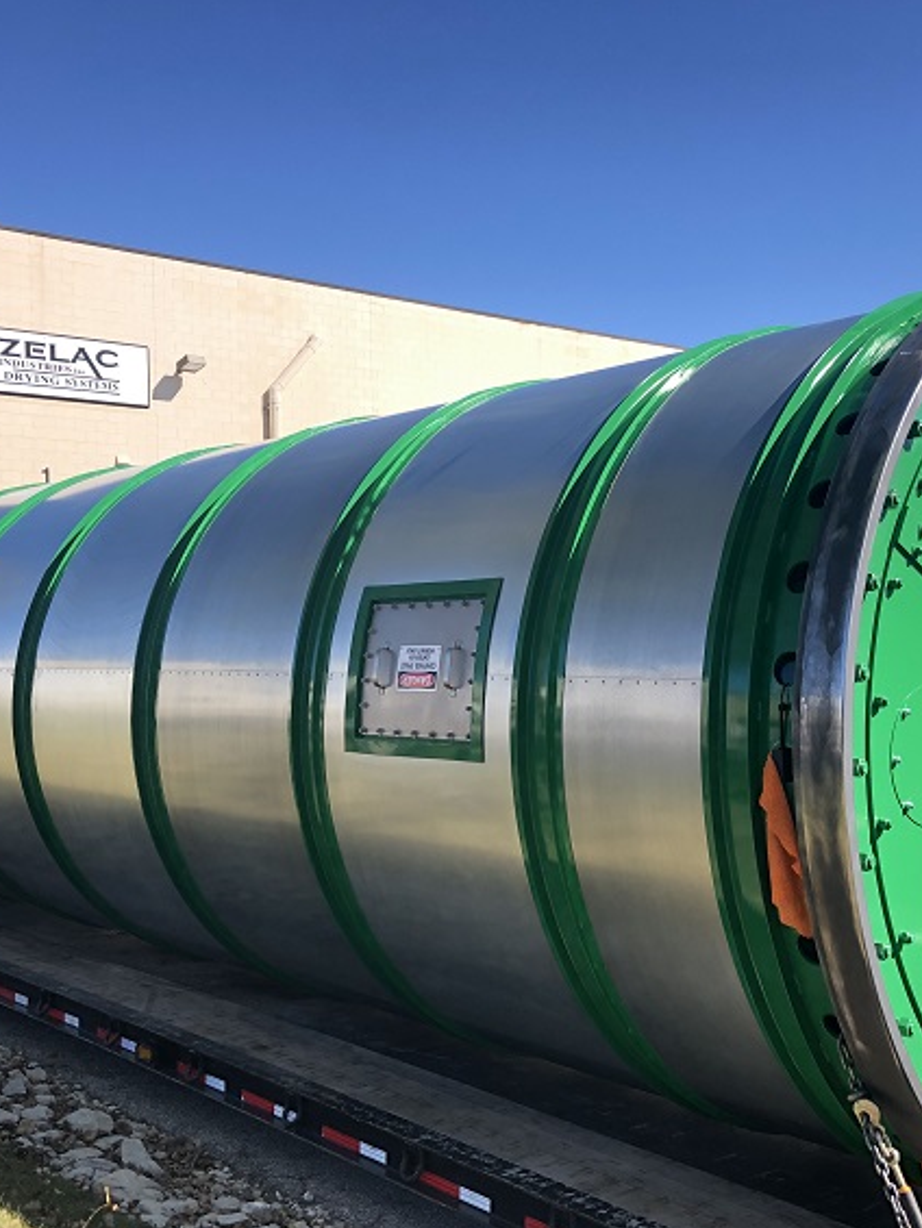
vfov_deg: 46.8
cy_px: 610
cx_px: 427
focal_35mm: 40
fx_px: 1420
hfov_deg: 36.0
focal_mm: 4
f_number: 1.8
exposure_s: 1/463
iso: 20
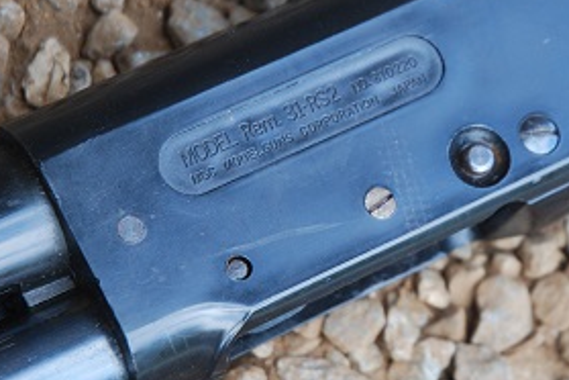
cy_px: 189
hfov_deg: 9.1
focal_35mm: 226
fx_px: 3572
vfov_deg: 6.1
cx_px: 390
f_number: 4.5
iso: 400
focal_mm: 70
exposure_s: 1/125
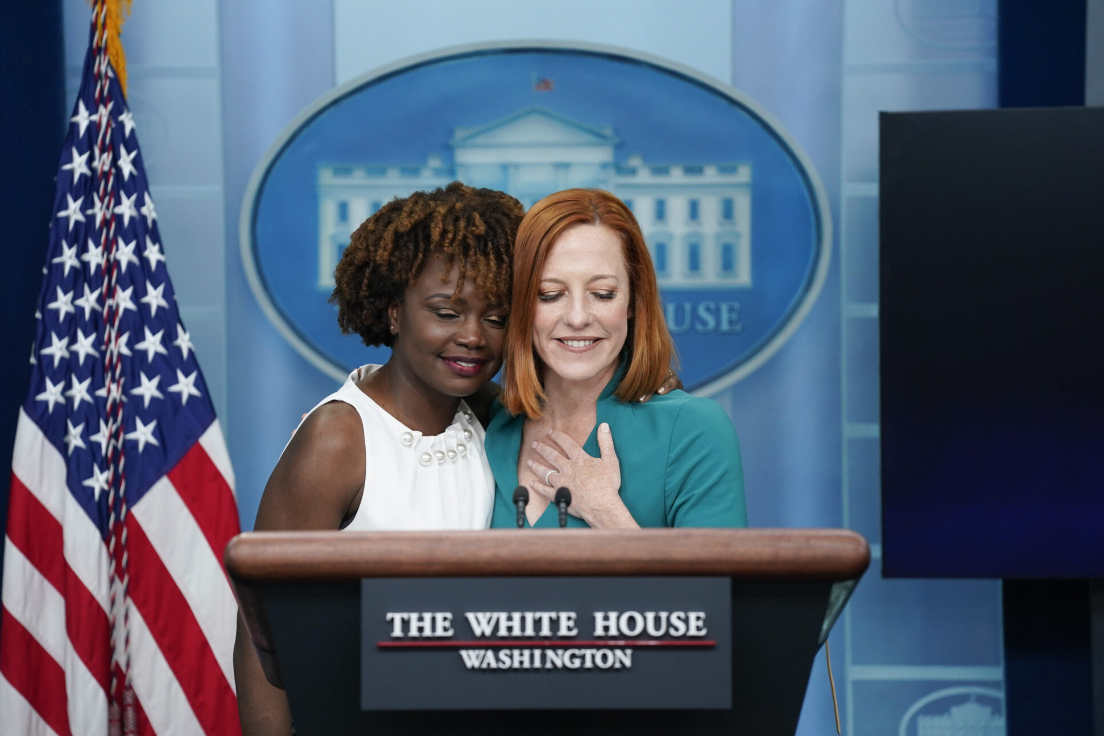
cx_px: 547
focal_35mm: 211
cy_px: 373
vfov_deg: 6.5
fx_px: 6470
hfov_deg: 9.8
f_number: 2.8
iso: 1600
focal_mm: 200
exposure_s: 1/640
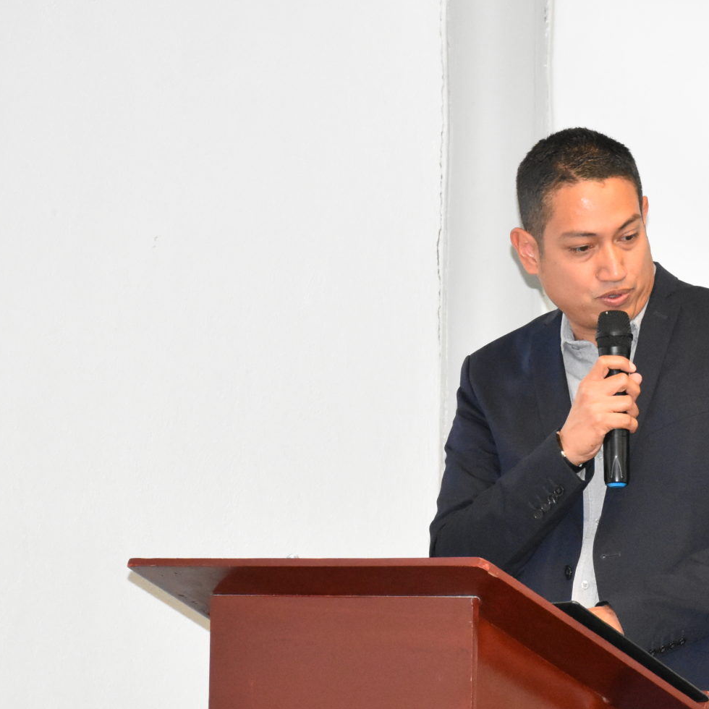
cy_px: 471
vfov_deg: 7.5
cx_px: 743
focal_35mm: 233
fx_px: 5399
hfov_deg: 7.5
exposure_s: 1/200
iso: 4000
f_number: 7.1
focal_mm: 70
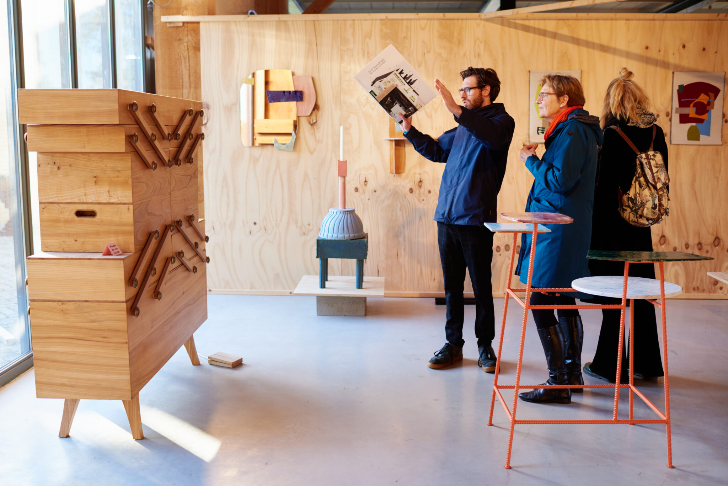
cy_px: 243
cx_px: 364
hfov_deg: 54.4
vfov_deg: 37.9
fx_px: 708
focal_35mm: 35
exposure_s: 1/100
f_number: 2.8
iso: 125
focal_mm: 35
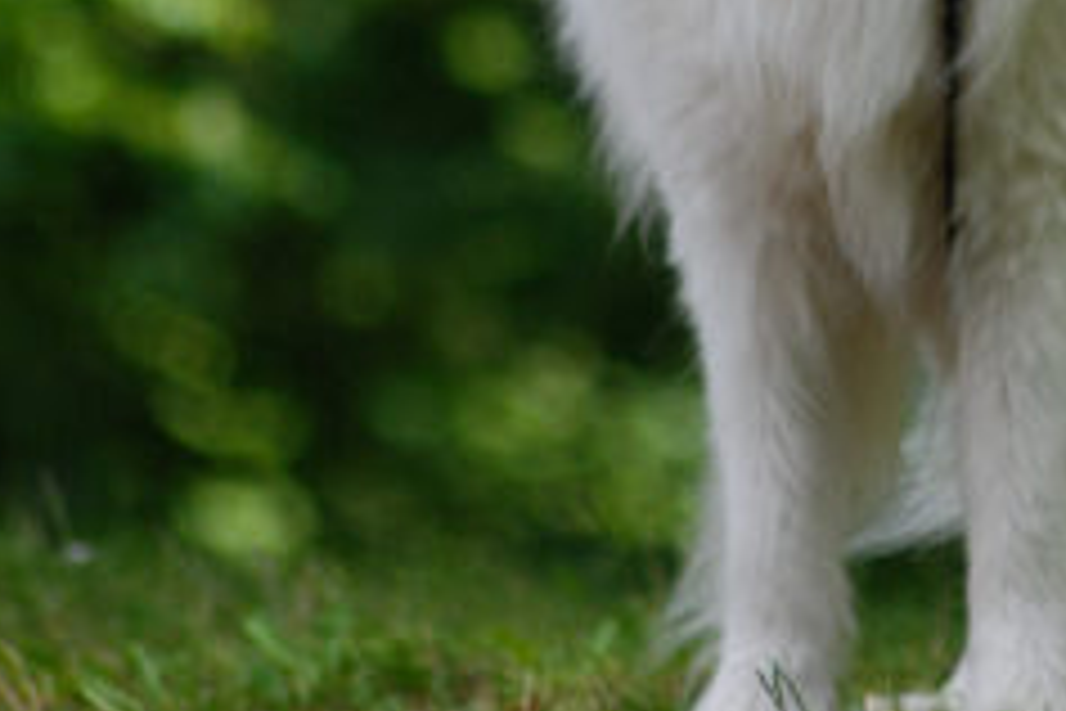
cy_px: -148
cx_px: 936
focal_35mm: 949
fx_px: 28088
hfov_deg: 2.2
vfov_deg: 1.4
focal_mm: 195
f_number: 5
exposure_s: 1/160
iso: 400
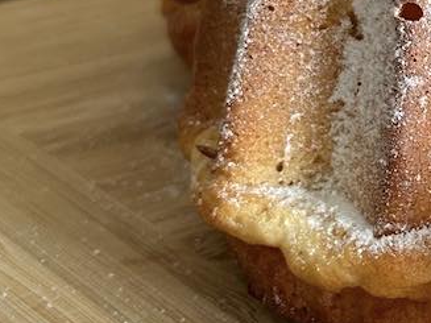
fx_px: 1830
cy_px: 63
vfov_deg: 10.1
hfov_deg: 13.0
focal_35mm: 147
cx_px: 548
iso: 80
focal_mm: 6.86
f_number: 1.78
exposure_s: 1/71
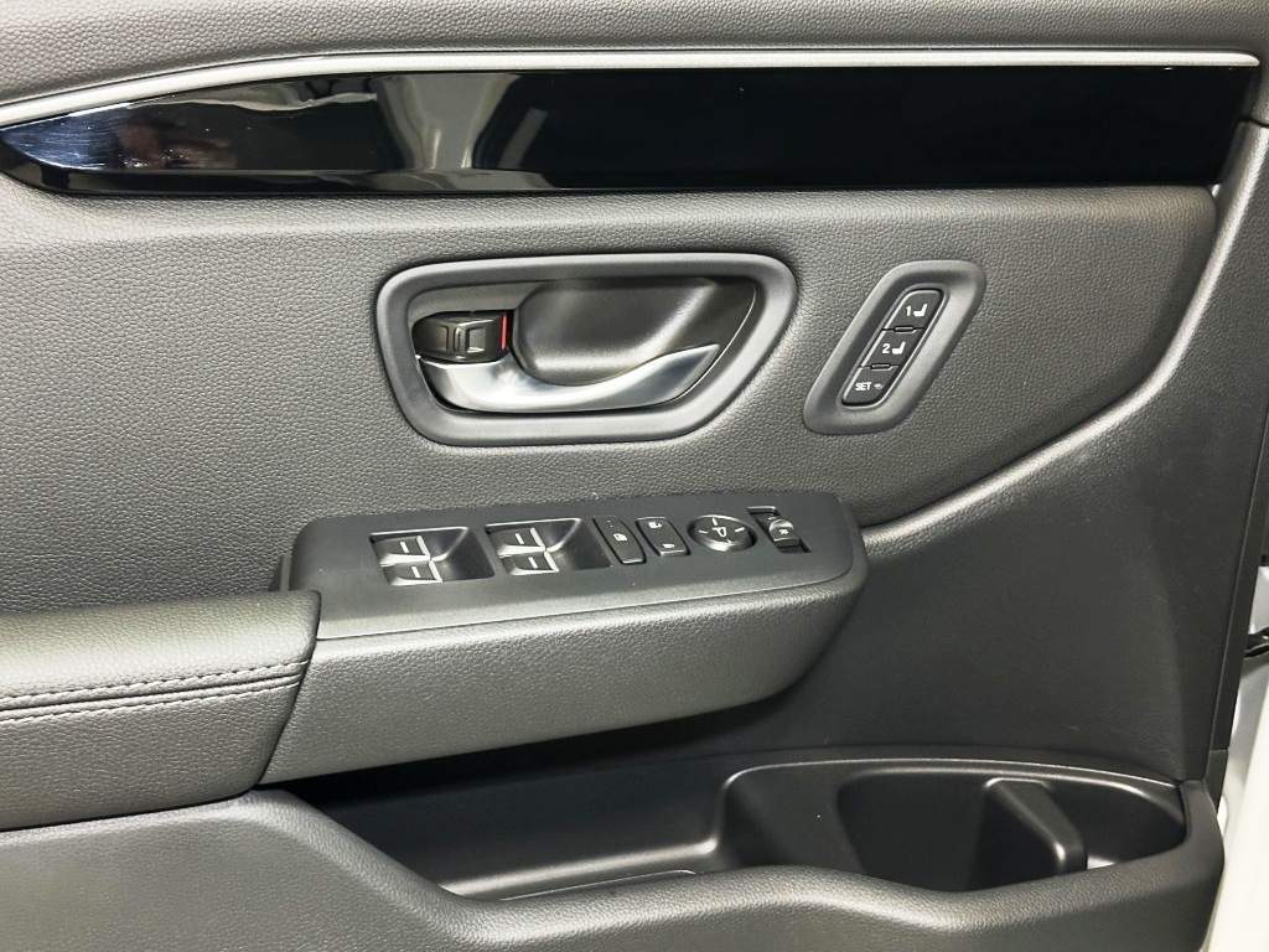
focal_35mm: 48
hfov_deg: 39.7
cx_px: 634
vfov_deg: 30.3
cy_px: 476
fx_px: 1760
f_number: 1.78
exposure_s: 1/24
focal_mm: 6.86
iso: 640
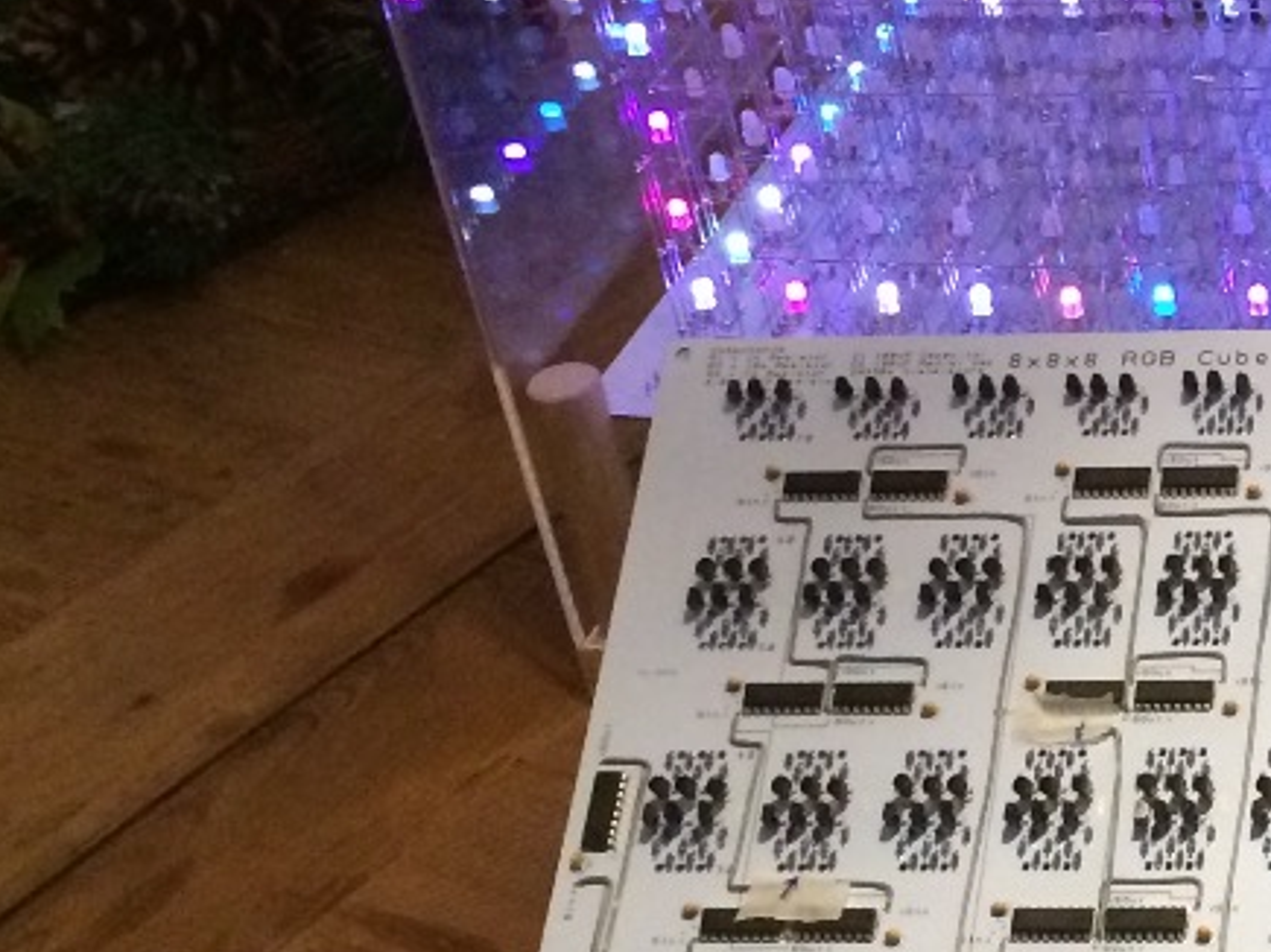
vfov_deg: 15.4
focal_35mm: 96
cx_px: 1806
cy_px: 552
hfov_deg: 18.5
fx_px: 3524
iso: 320
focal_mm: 4.15
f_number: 2.2
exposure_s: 1/33
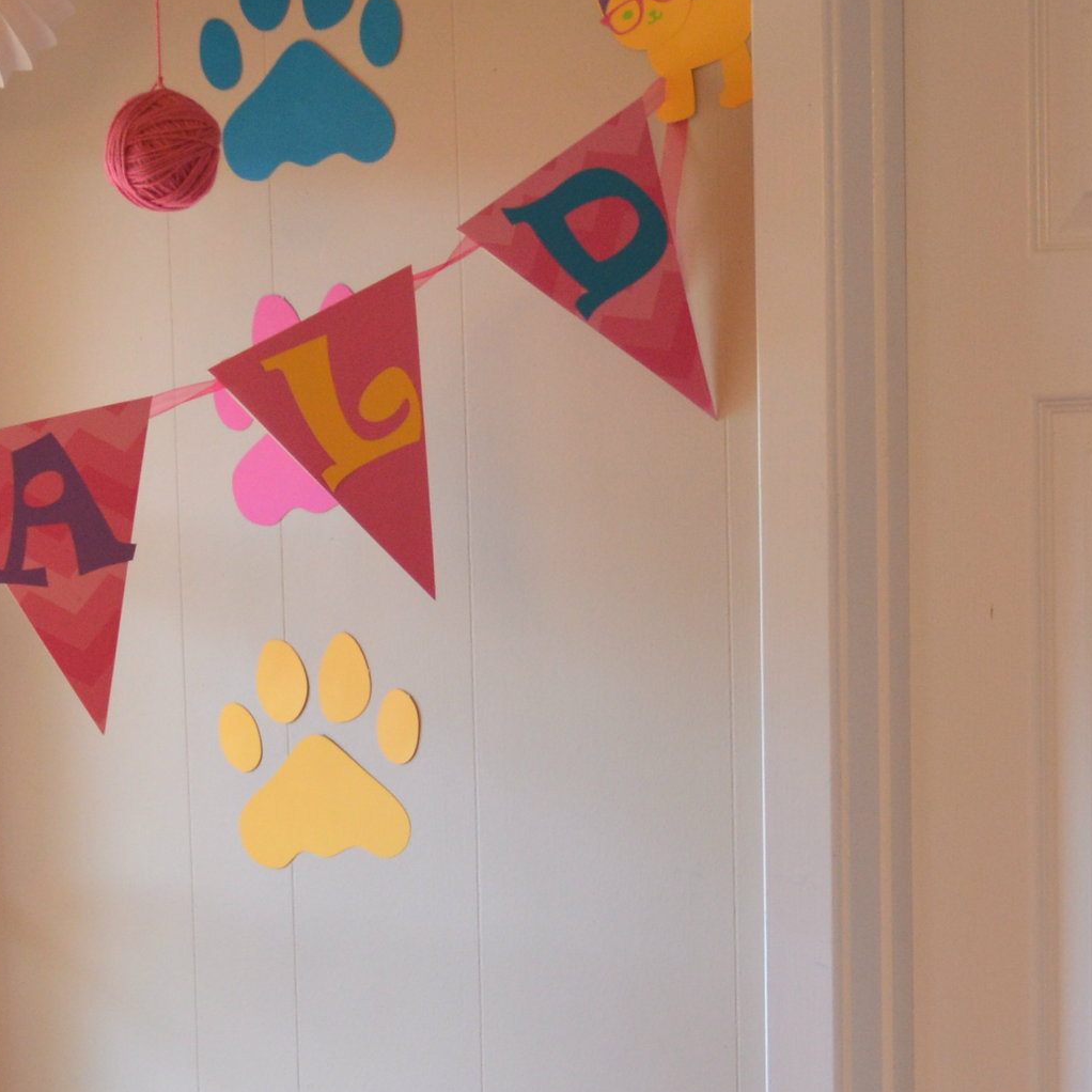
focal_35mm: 105
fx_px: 3747
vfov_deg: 16.4
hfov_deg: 16.4
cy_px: 946
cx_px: 167
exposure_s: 1/100
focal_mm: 24
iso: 400
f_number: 3.8
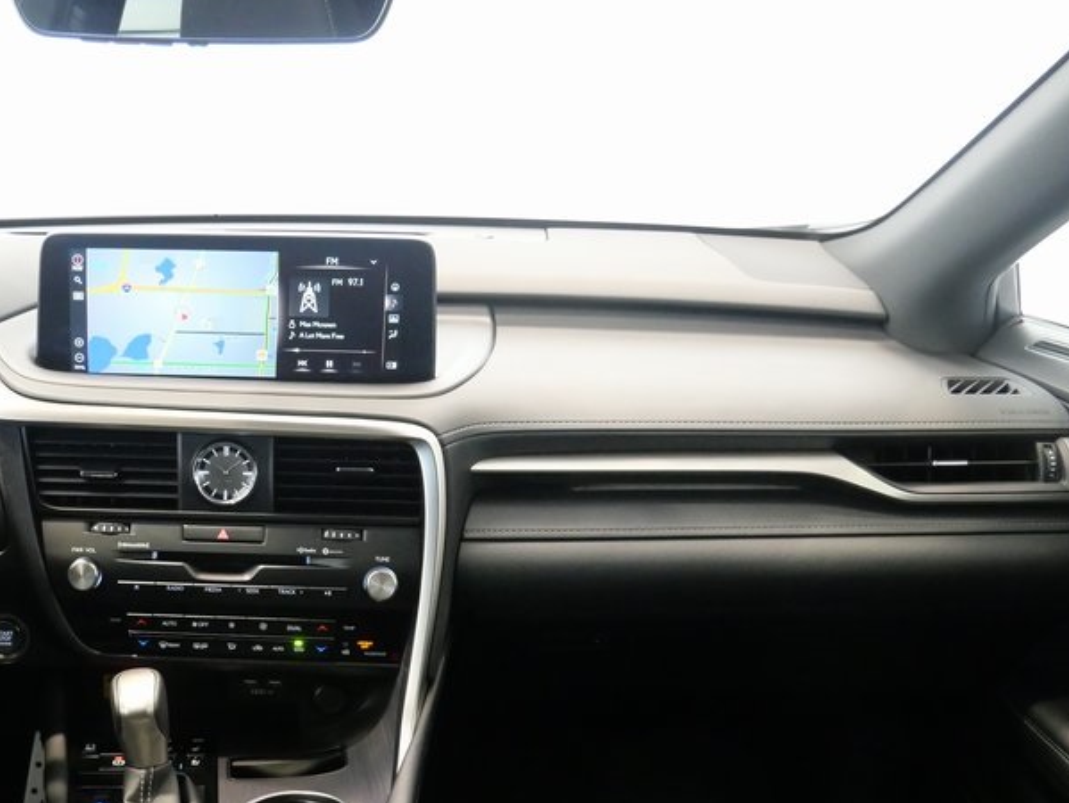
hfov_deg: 43.7
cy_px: 500
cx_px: 225
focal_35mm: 41
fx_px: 1267
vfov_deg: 35.0
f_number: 3.5
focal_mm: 12
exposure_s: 1/20
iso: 3200
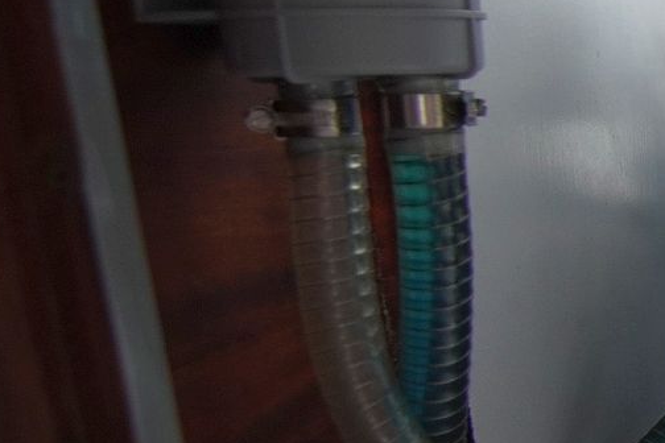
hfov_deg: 22.9
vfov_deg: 21.6
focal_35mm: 63
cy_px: 280
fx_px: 1162
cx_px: 1102
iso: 640
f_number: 2.8
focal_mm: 11
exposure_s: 1/30
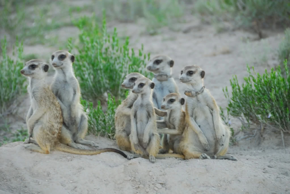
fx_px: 2057
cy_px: 97
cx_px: 145
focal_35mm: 255
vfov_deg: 5.4
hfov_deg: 8.1
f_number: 5.6
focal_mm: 170
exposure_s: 1/40
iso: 400
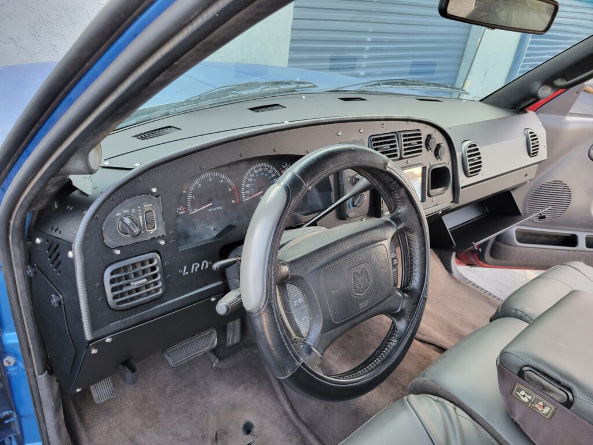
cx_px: 296
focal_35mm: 26
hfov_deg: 67.3
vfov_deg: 53.1
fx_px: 445
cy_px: 222
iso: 100
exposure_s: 1/120
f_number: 1.8
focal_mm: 5.4
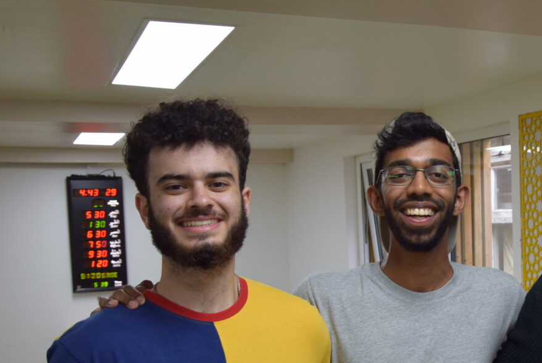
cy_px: 274
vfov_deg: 24.4
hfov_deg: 34.7
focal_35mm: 55
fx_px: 827
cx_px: 463
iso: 400
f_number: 4
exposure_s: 1/60
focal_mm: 21
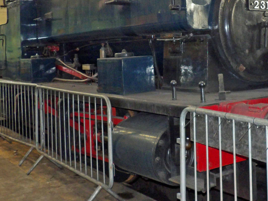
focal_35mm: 52
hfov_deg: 36.4
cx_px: 183
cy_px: 44
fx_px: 403
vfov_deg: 27.5
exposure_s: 1/17
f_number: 3.2
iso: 390
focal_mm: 4.3
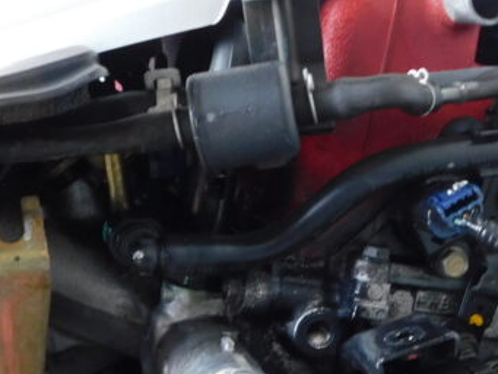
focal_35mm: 69
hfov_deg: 28.0
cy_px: 326
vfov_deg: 20.9
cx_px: 324
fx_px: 993
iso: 160
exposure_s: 1/30
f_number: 3
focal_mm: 4
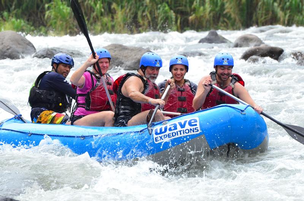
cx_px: 152
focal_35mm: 450
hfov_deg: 4.6
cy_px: 100
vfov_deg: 3.0
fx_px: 3792
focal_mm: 300
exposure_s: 1/1250
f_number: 9
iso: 2000
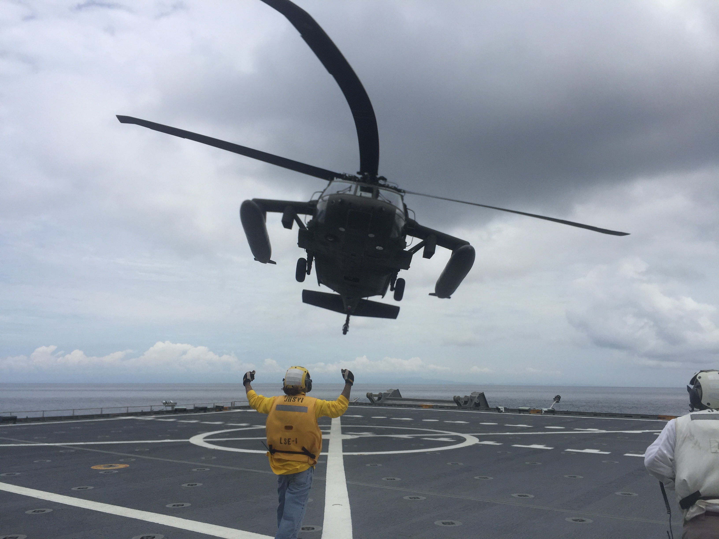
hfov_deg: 61.7
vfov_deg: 48.2
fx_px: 602
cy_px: 270
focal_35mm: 29
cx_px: 360
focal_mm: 4.15
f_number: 2.2
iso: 32
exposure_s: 1/4405
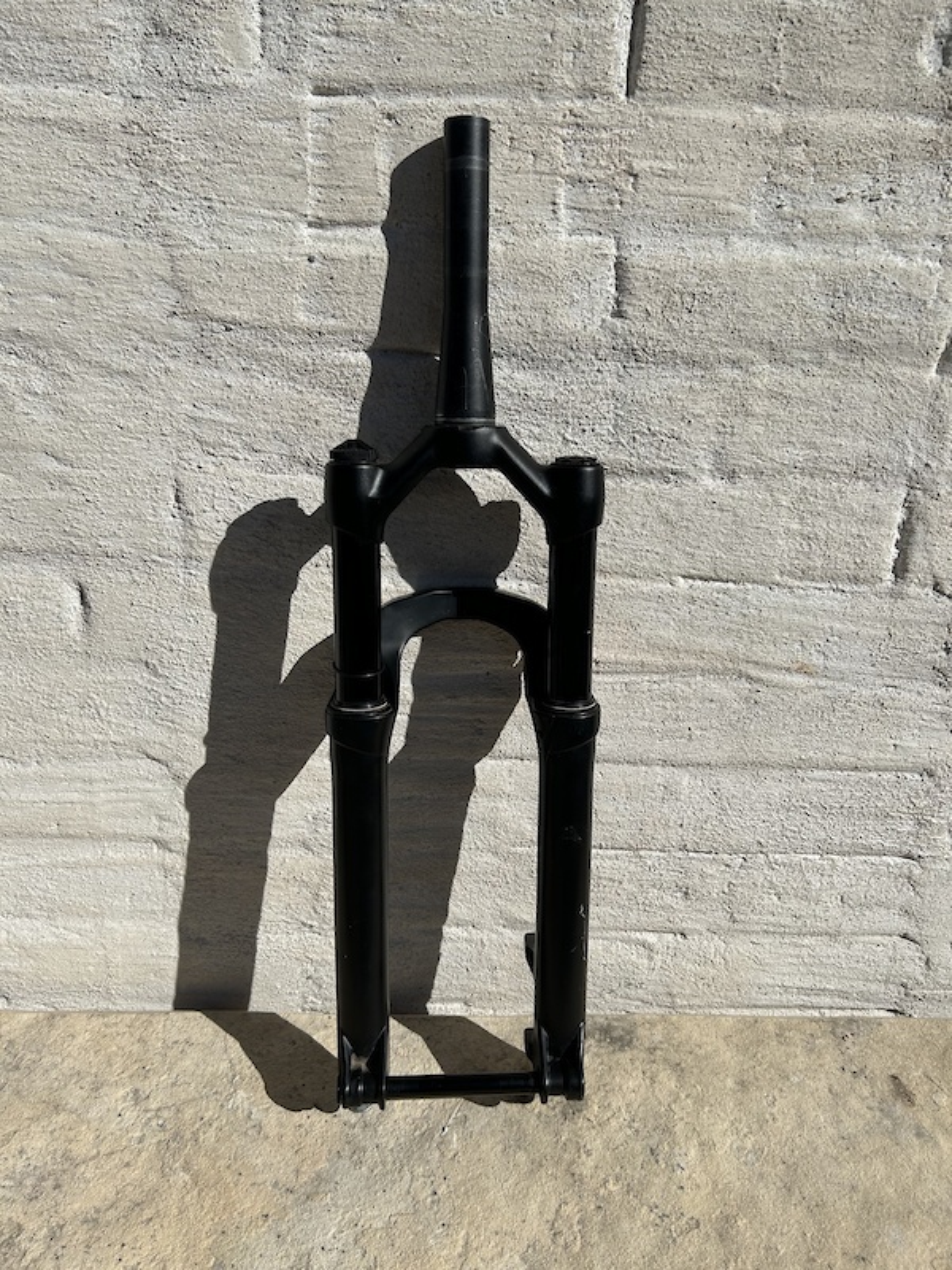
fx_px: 953
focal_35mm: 26
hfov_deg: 53.1
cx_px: 476
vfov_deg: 67.3
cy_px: 635
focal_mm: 5.7
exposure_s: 1/10309
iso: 50
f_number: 1.5
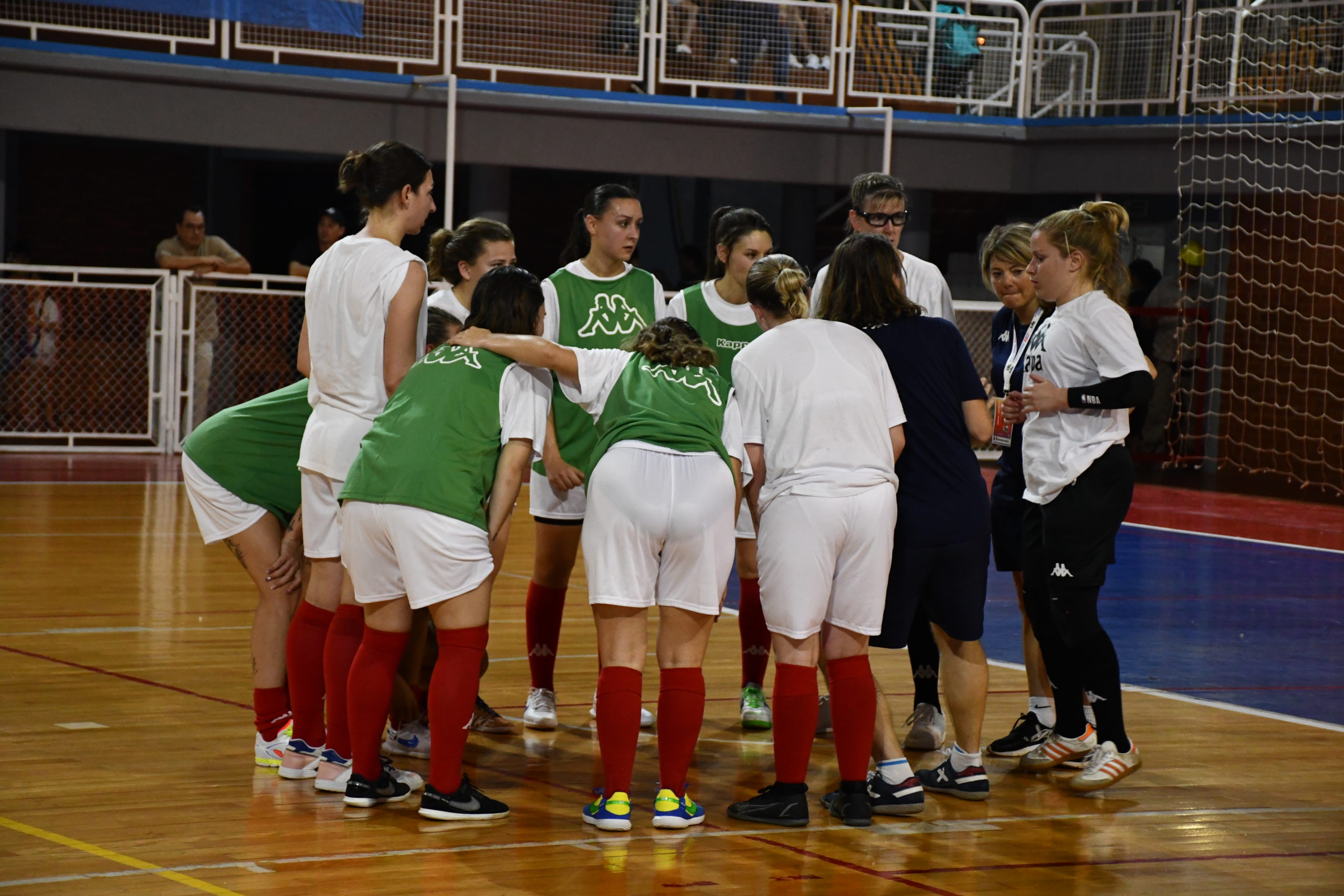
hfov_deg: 20.6
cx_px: 672
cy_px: 448
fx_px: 3696
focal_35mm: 99
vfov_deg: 13.8
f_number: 5
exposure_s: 1/125
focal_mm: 66
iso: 2500
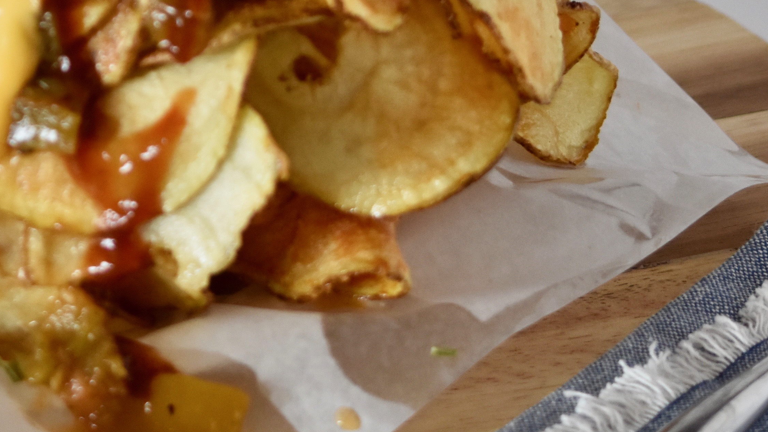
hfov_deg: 8.2
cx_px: -32
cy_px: -7
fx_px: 5316
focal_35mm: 261
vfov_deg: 4.6
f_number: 5
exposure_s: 1/100
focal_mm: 62
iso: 800
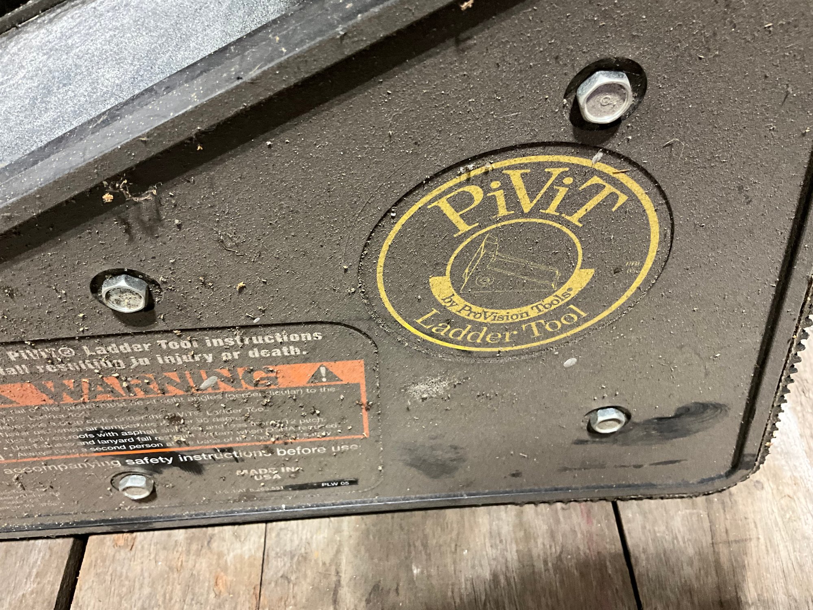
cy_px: 305
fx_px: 681
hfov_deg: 61.7
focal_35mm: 29
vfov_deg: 48.2
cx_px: 406
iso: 320
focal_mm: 3
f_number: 1.8
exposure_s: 1/48
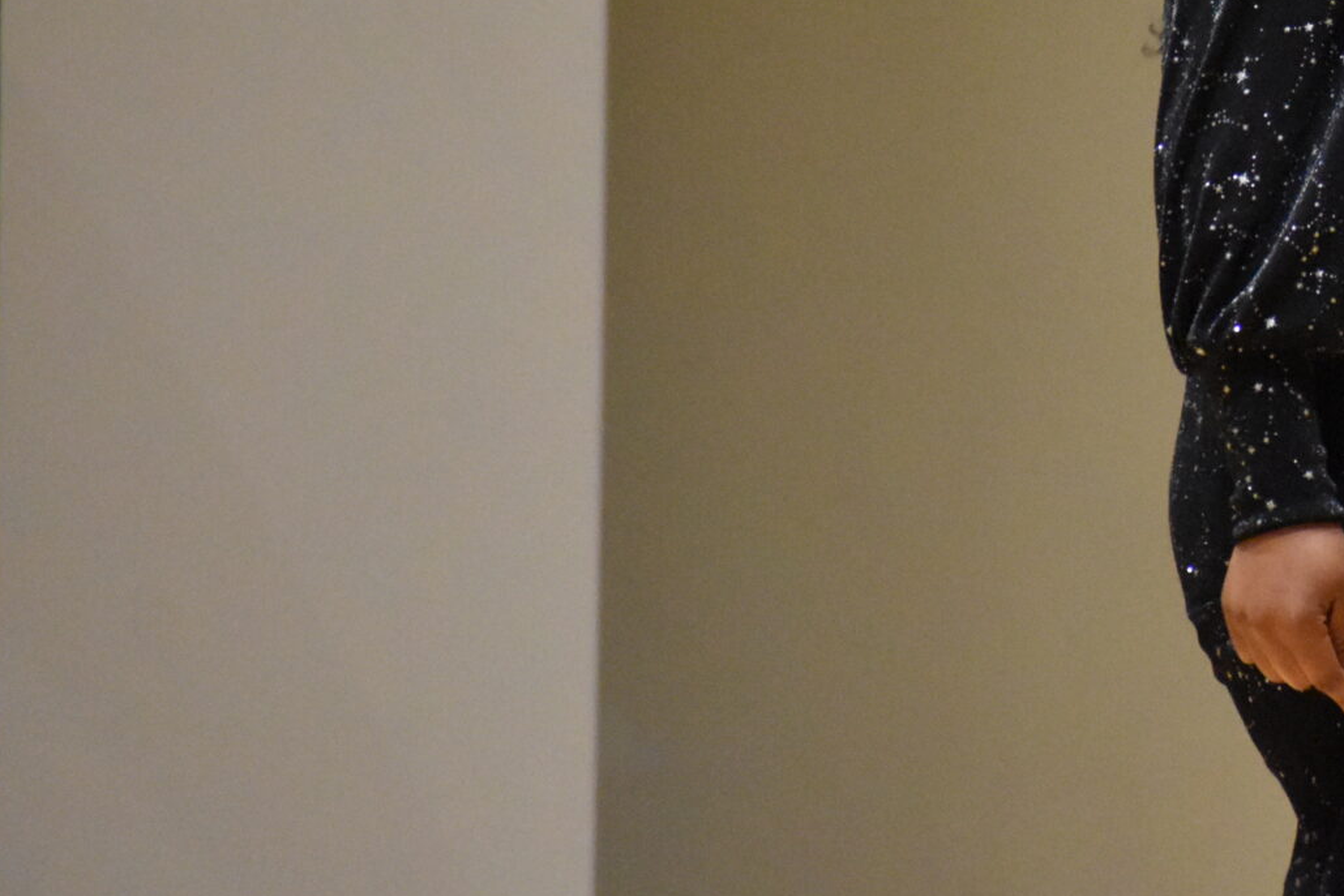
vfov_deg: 2.1
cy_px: -62
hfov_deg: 3.2
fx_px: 24352
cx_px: 1660
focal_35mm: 652
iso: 5000
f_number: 5
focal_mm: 175
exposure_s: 1/160
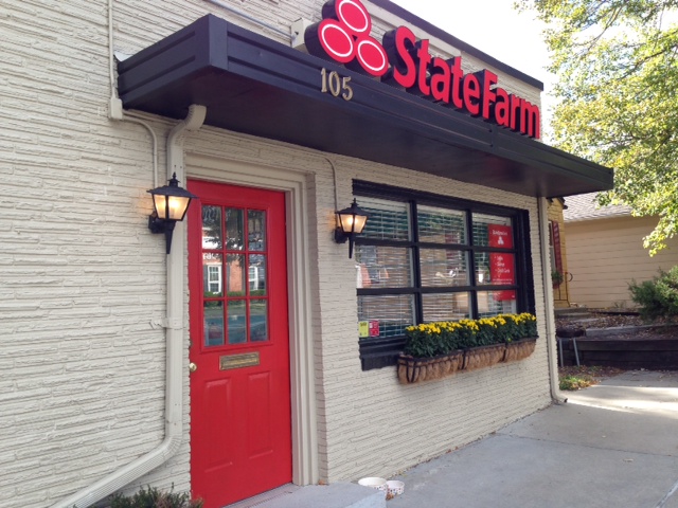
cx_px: 339
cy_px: 254
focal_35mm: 33
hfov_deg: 55.4
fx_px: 646
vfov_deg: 42.9
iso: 50
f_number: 2.4
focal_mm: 4.13
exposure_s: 1/287
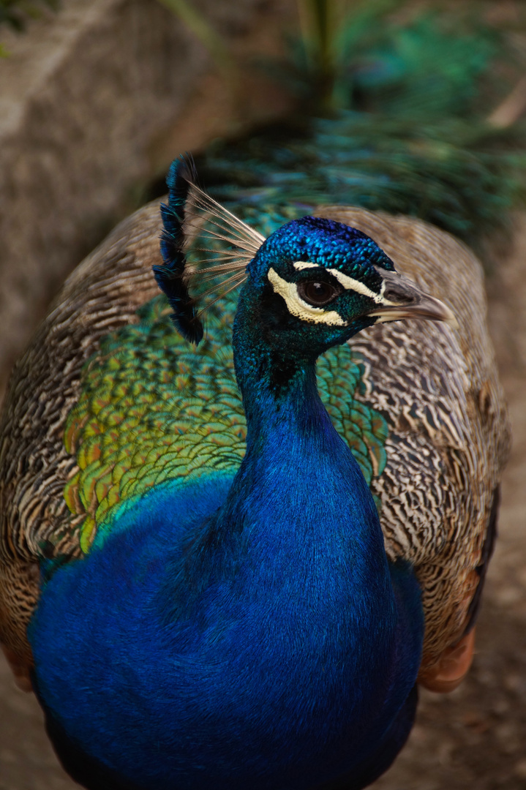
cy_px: 395
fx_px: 6581
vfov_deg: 6.9
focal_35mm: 300
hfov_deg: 4.6
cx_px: 263
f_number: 6.3
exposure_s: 1/320
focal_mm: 200
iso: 400
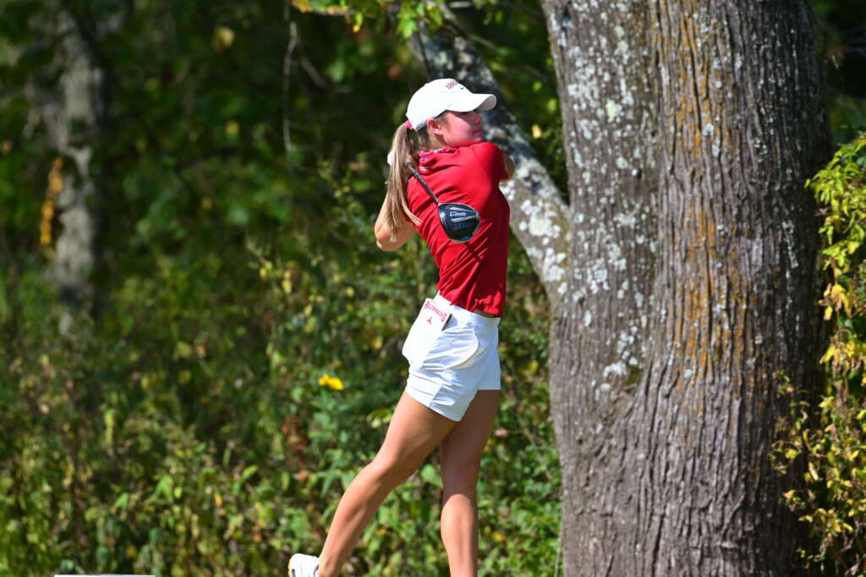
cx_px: 433
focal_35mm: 390
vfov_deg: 3.5
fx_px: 9378
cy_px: 288
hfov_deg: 5.3
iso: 320
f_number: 5.6
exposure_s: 1/1250
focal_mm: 390
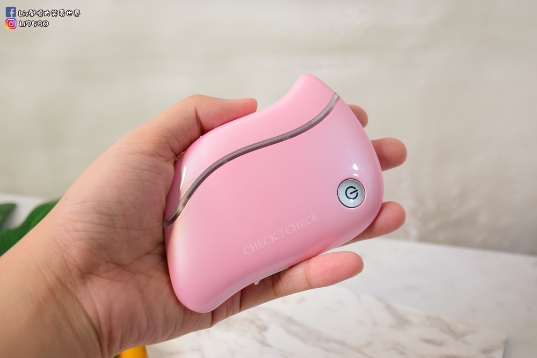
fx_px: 783
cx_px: 268
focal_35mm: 52
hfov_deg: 37.8
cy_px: 179
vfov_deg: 25.8
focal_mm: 35
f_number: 5.6
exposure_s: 1/125
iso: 1000
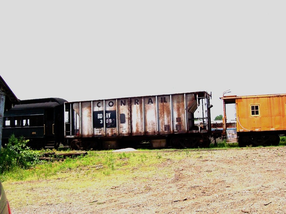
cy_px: 107
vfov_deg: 38.7
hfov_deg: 50.1
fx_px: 306
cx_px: 143
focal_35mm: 37
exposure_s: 1/1000
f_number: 5.6
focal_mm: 5.6
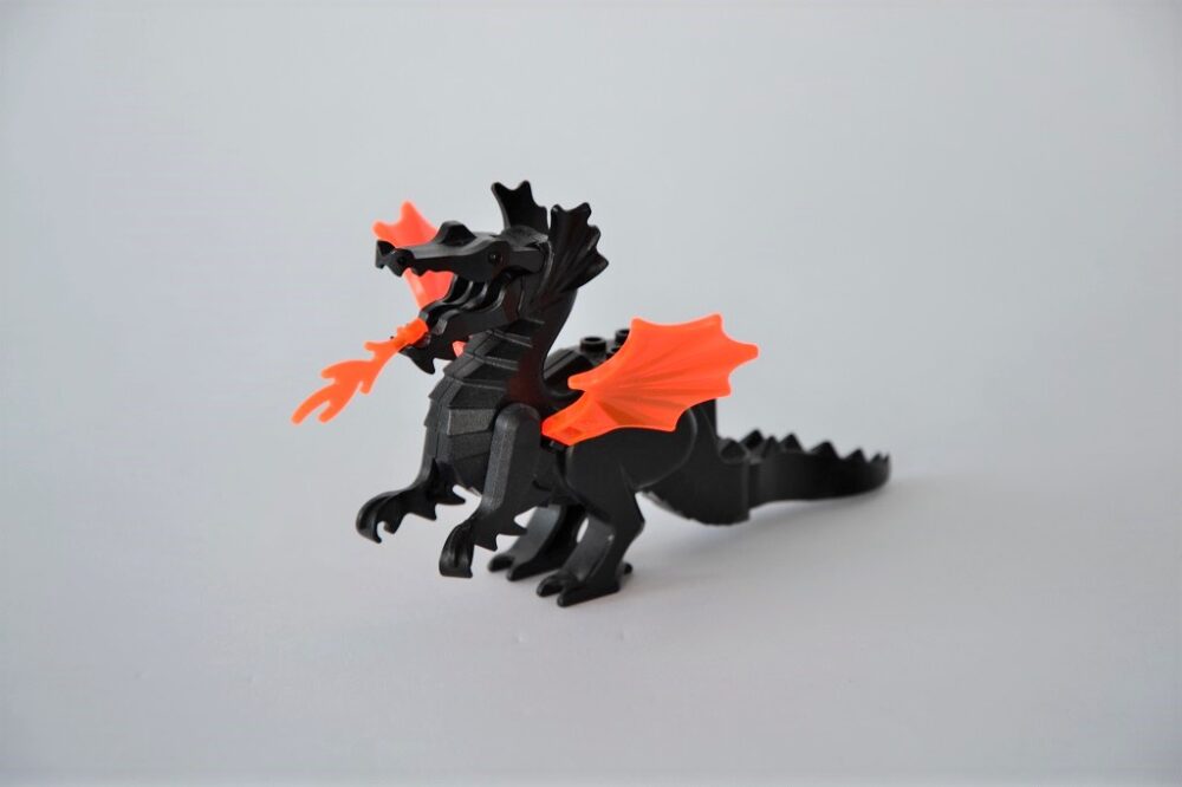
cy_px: 394
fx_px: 4185
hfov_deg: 16.1
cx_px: 591
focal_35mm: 128
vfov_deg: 10.7
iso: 400
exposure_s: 1/60
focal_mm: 85
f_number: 5.6
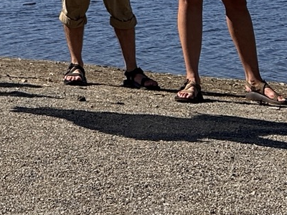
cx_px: -180
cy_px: -285
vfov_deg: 10.7
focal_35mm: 120
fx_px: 995
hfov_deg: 14.9
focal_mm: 6.86
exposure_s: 1/7576
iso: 80
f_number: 1.78
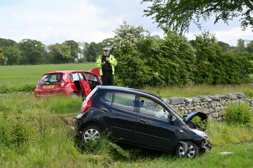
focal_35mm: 105
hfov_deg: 19.5
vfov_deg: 13.0
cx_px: 126
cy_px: 84
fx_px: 738
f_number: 4
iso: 400
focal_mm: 105
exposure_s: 1/2000
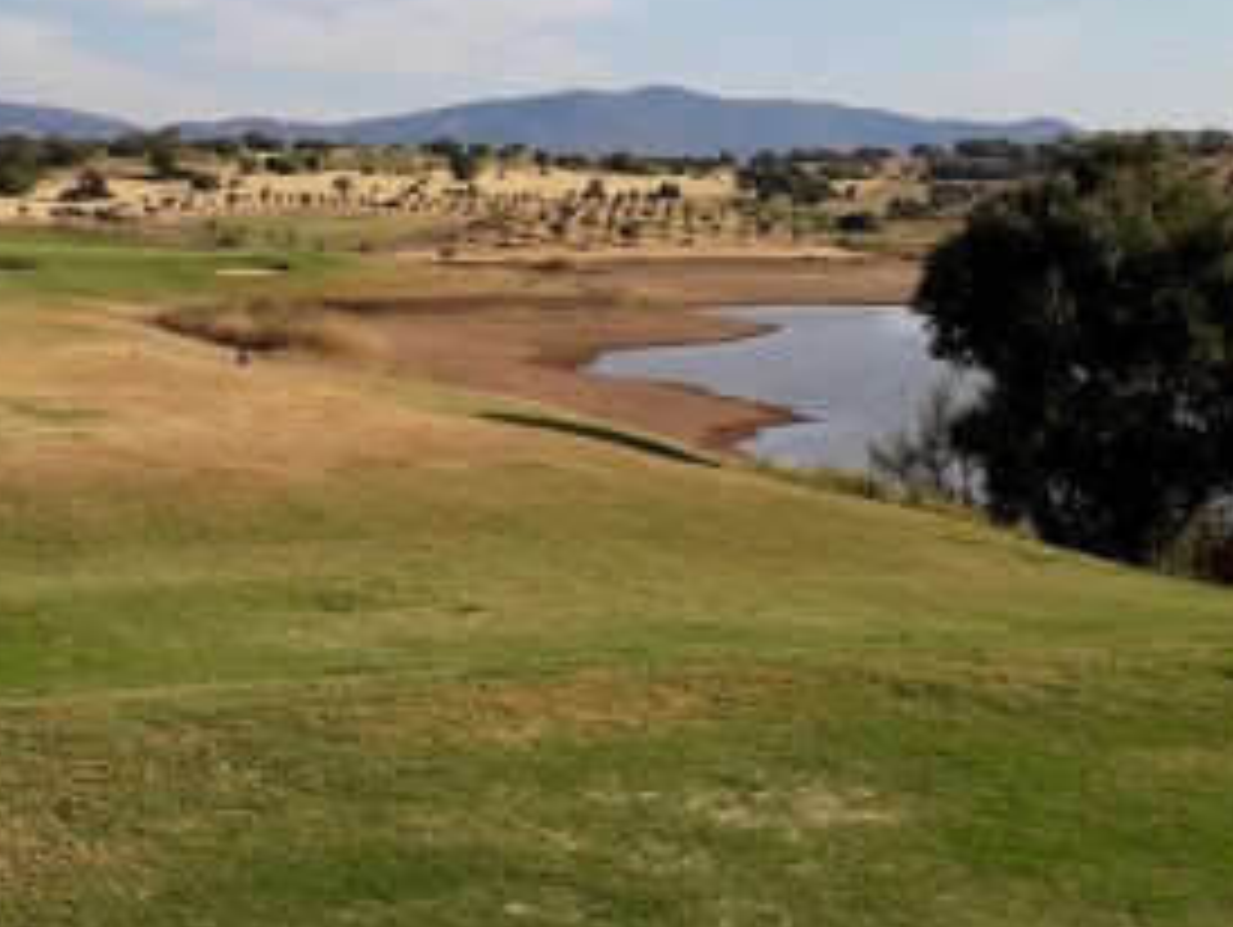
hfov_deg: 30.6
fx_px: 2246
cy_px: 108
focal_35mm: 63
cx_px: 468
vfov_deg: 22.8
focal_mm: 3.6
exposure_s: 1/1996
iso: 40
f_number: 1.9
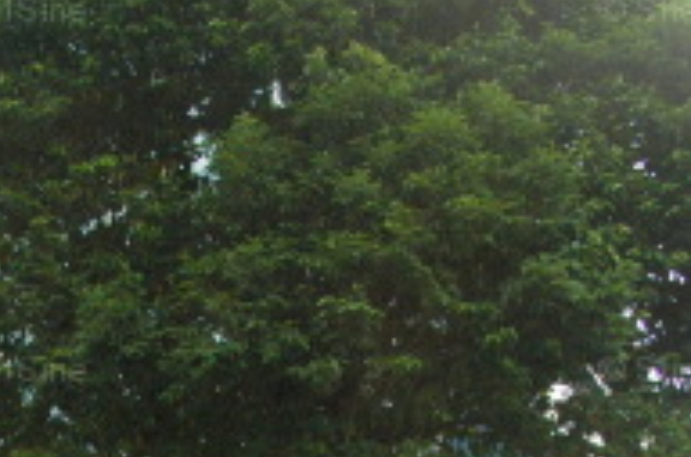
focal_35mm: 86
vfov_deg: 14.9
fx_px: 1647
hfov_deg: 23.4
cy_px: 650
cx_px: 148
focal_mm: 20
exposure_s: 1/1600
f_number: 4
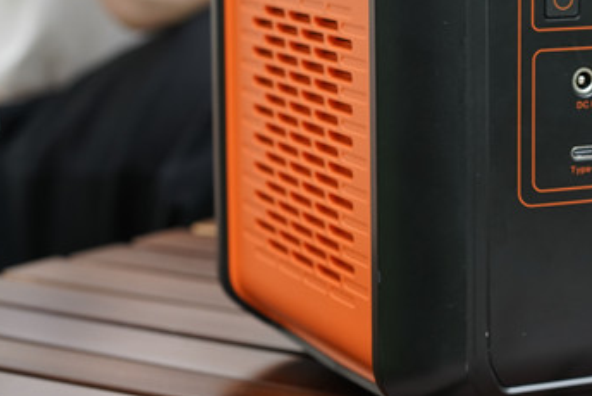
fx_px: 1893
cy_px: 76
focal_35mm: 115
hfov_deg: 17.5
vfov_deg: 11.9
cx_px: 540
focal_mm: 55
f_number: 6.3
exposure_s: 1/100
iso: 1000
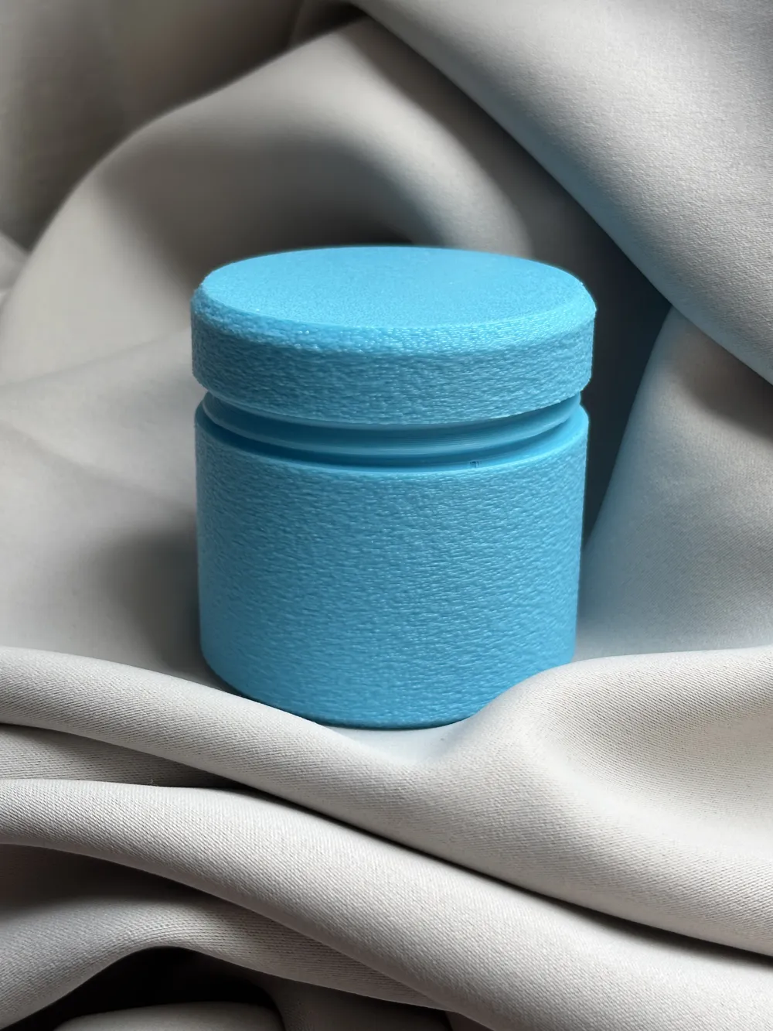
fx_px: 1548
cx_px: 386
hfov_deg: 28.0
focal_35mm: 52
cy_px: 516
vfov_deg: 36.8
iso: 40
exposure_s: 1/153
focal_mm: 5.96
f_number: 1.6
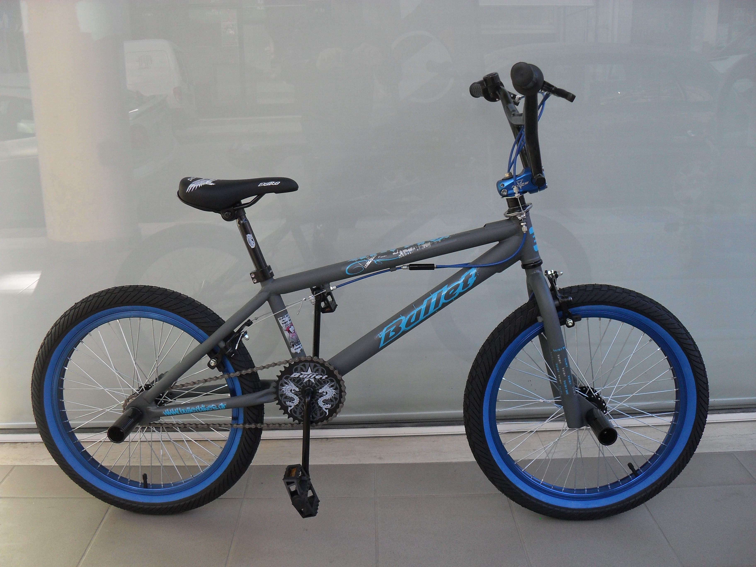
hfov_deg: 52.6
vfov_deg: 40.7
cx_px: 378
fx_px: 764
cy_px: 284
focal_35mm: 35
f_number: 2.8
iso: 100
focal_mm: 6.2
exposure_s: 1/180
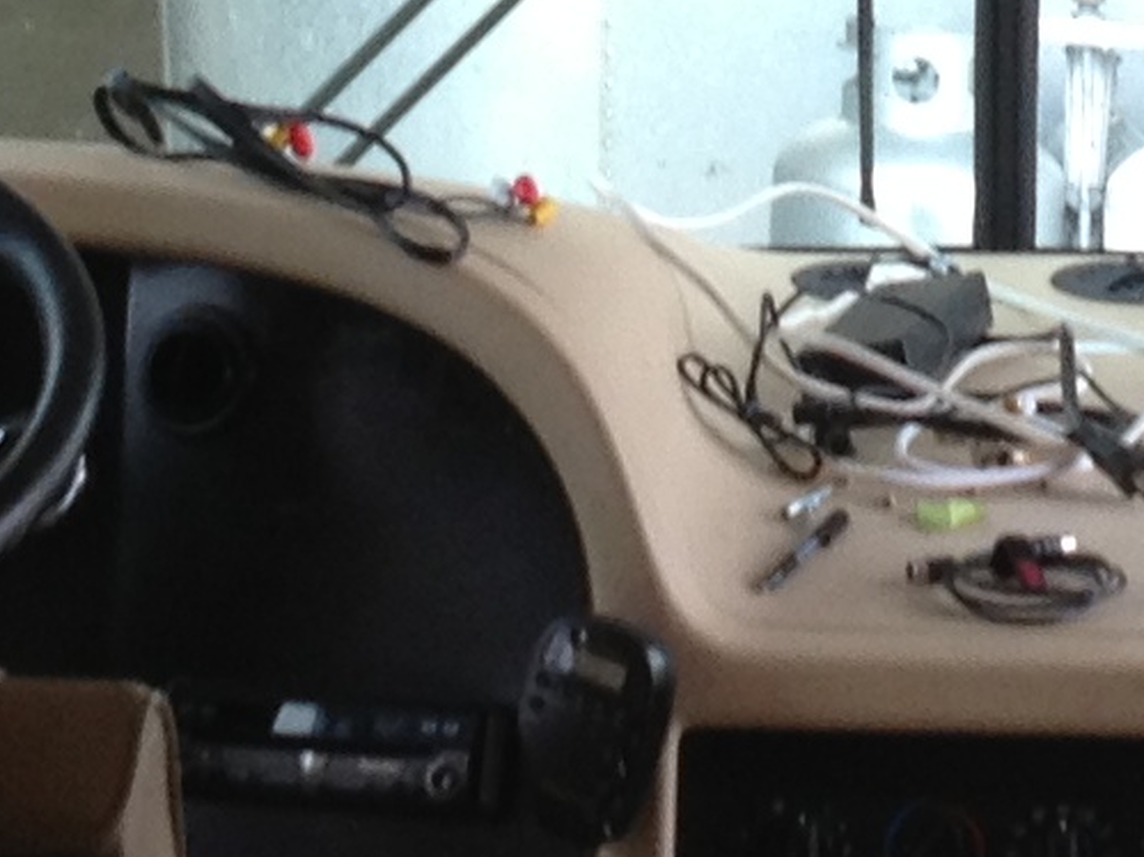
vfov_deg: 6.3
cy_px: -923
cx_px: 869
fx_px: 7566
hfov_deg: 8.6
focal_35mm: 229
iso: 50
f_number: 2.4
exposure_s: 1/60
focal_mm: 4.28
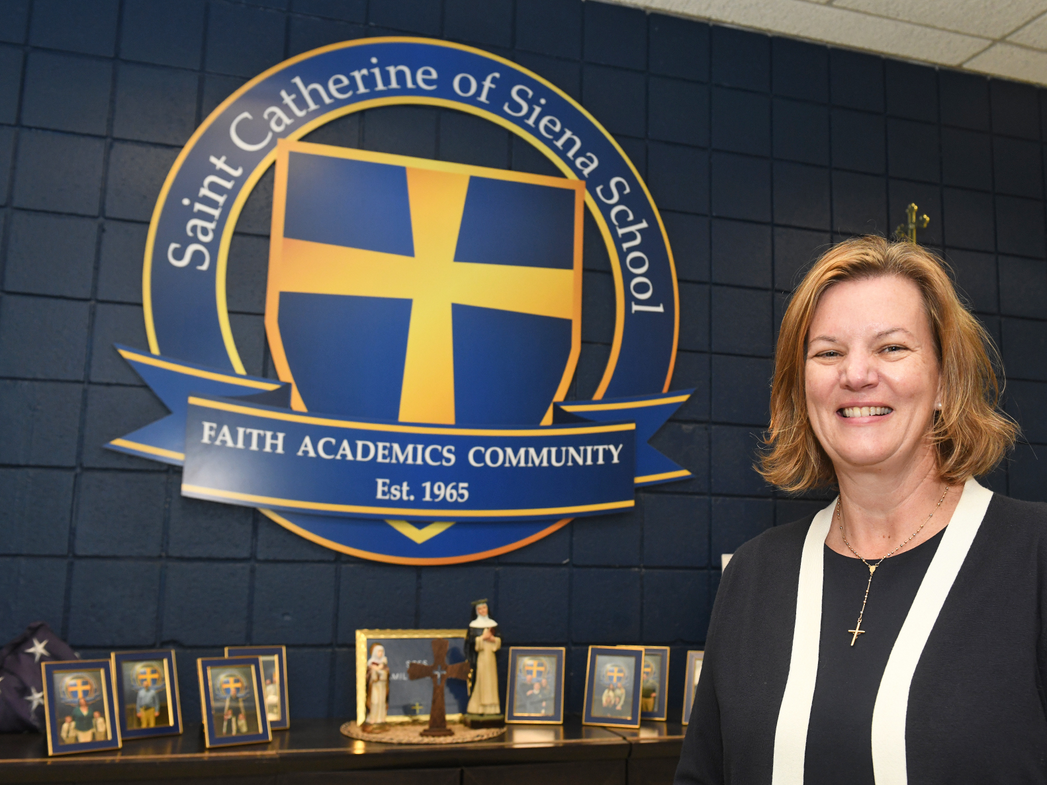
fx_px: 1059
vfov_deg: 40.7
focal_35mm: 35
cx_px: 568
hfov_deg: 52.6
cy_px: 394
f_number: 6.3
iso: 1600
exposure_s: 1/125
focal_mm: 32
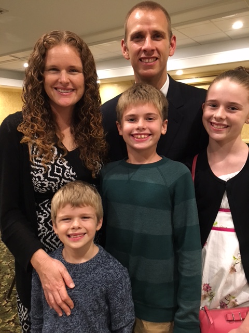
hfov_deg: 48.2
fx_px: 278
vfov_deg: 61.7
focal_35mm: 29
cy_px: 166
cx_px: 124
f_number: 2.2
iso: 200
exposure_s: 1/20
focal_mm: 4.15
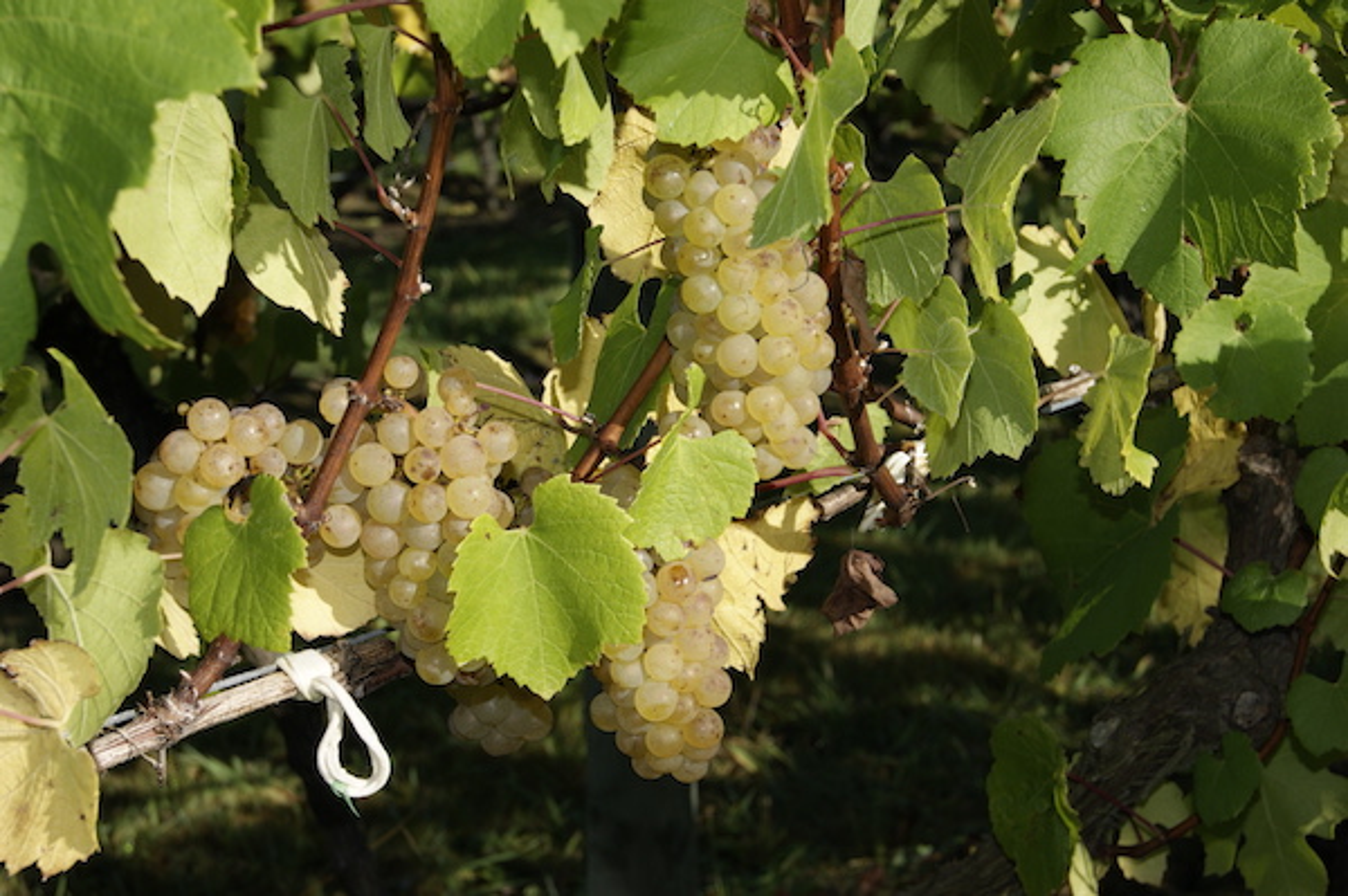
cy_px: 448
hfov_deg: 29.9
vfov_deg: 20.1
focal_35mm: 68
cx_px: 674
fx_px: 2525
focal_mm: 45
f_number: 10
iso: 100
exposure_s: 1/160
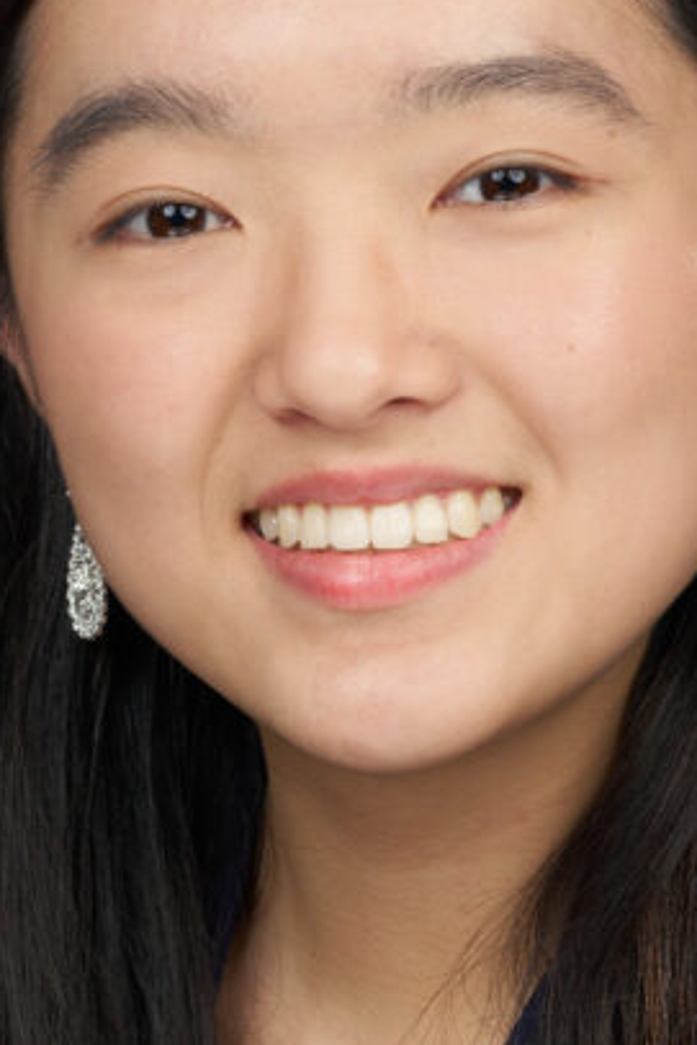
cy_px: 808
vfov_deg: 8.5
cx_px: 543
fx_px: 6993
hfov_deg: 5.7
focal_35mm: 241
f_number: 8
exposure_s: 1/160
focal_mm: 85
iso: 125
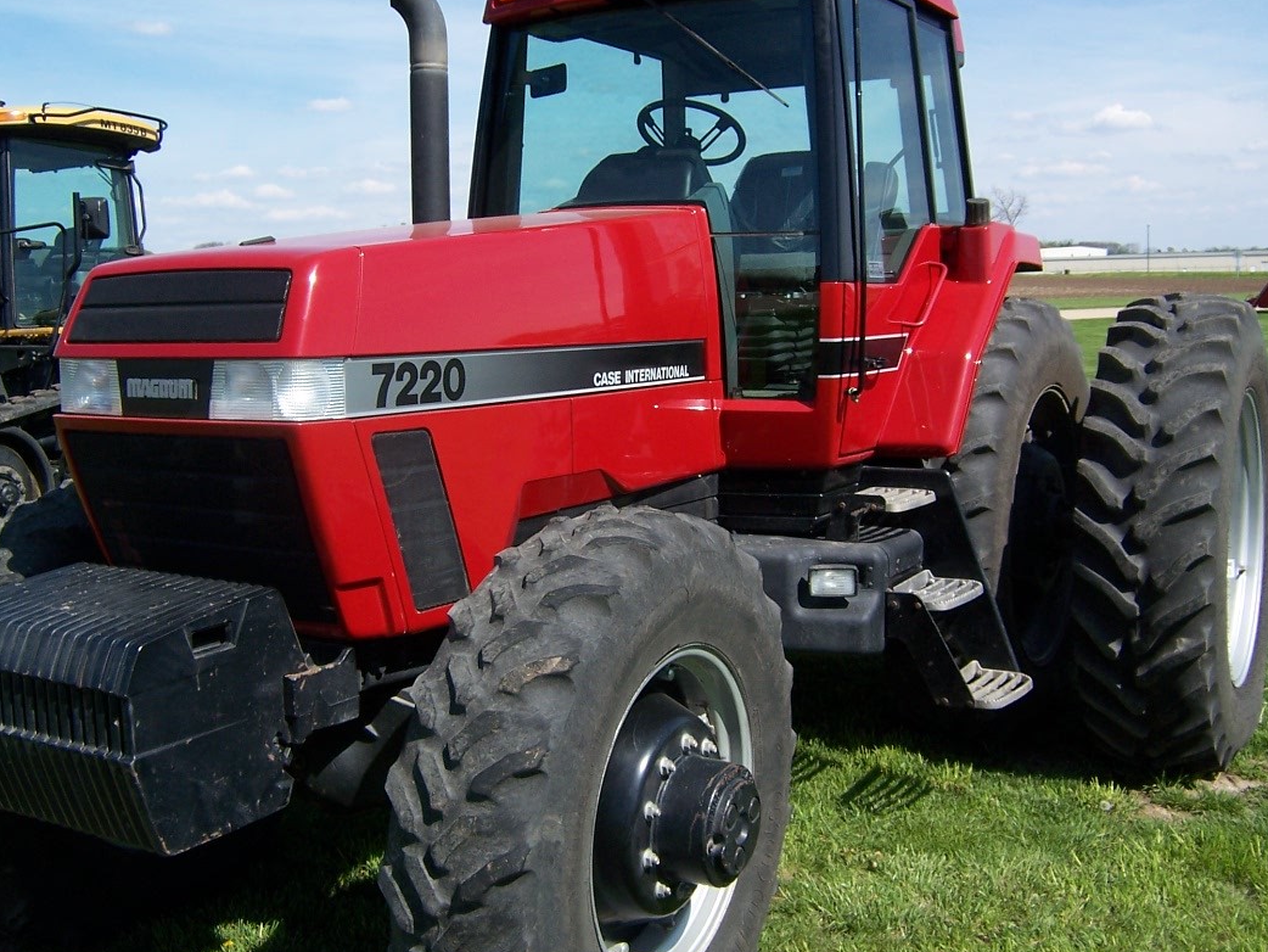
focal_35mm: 38
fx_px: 1392
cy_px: 442
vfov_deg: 37.7
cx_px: 608
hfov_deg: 49.0
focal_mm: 5.5
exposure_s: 1/1000
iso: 80
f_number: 3.4
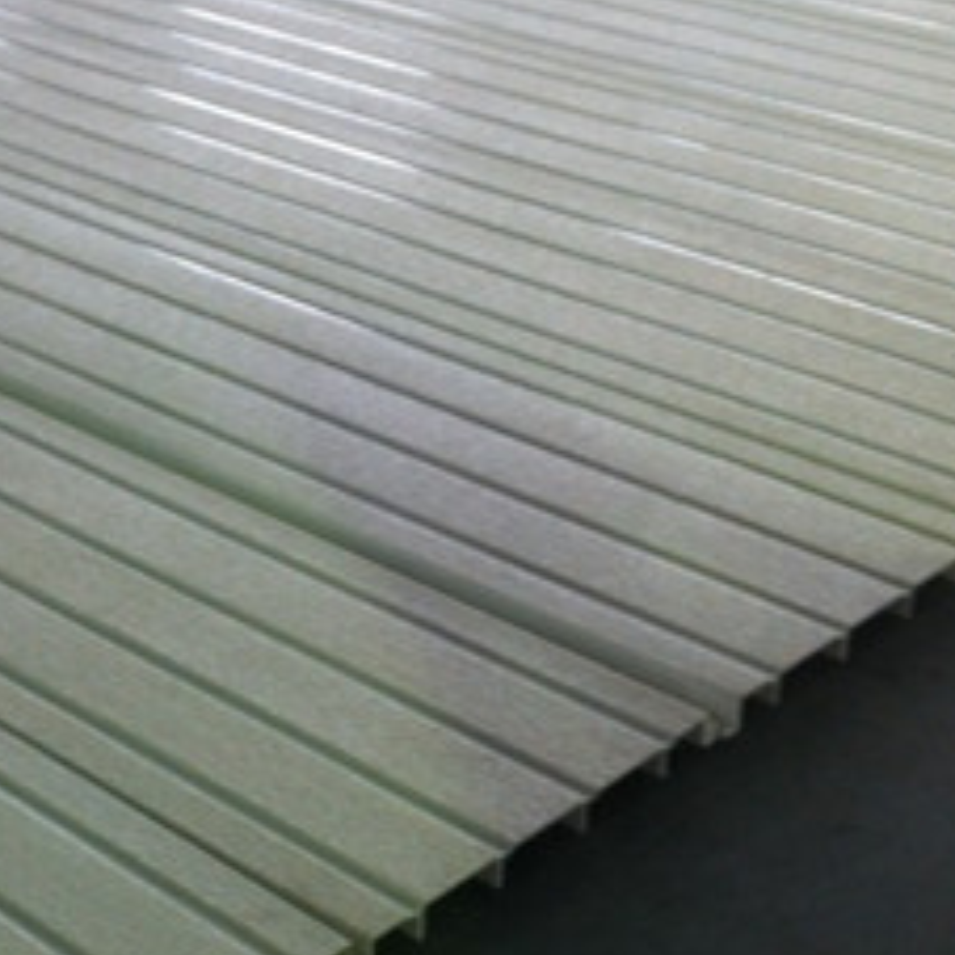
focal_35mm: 83
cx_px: 13
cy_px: 431
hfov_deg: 20.3
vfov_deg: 20.9
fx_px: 2591
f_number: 2.8
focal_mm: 3.85
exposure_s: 1/15
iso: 80
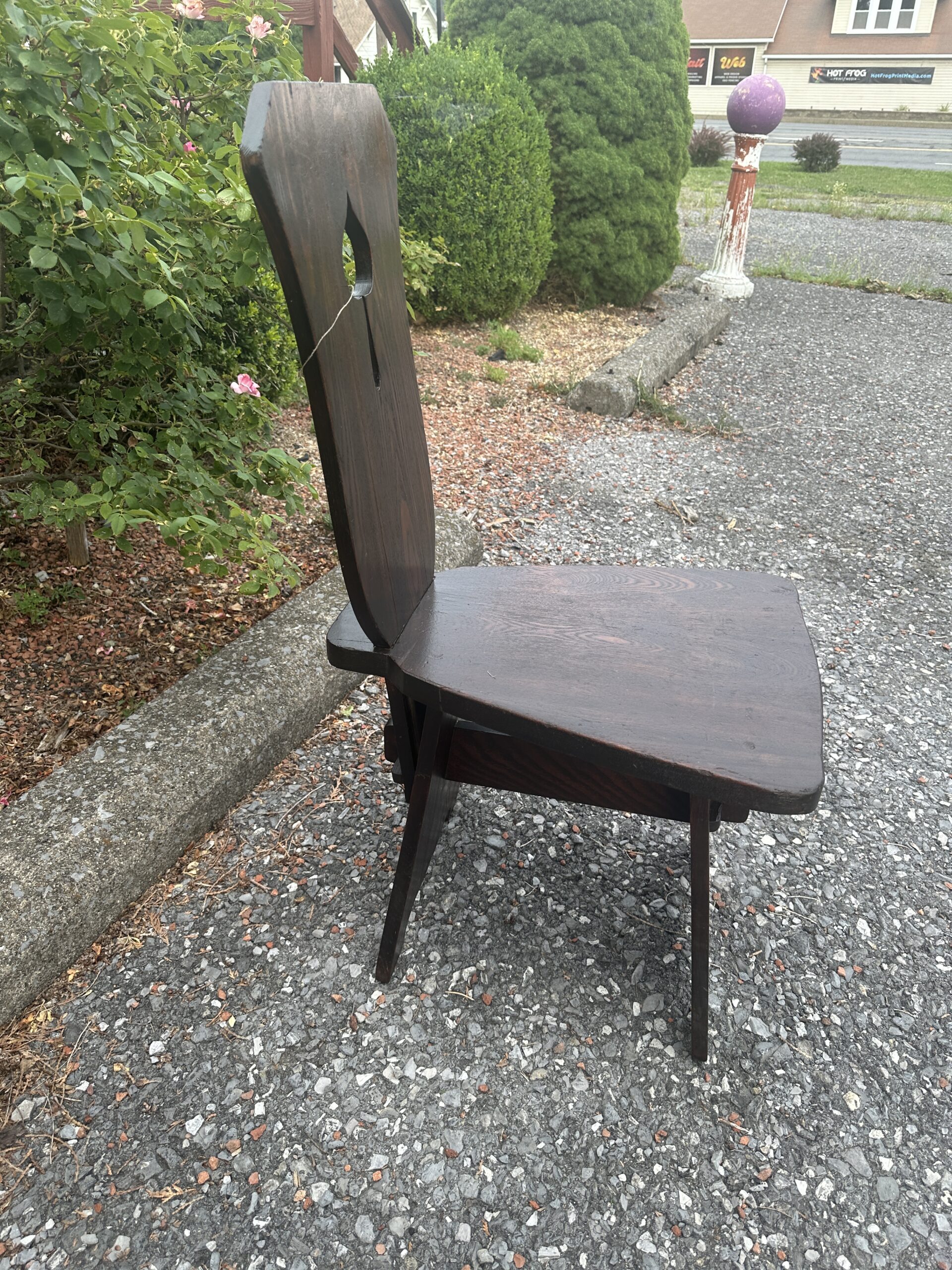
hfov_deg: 56.8
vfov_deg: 71.6
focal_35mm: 24
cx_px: 476
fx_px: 880
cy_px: 635
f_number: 1.78
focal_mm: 6.86
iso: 64
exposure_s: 1/198
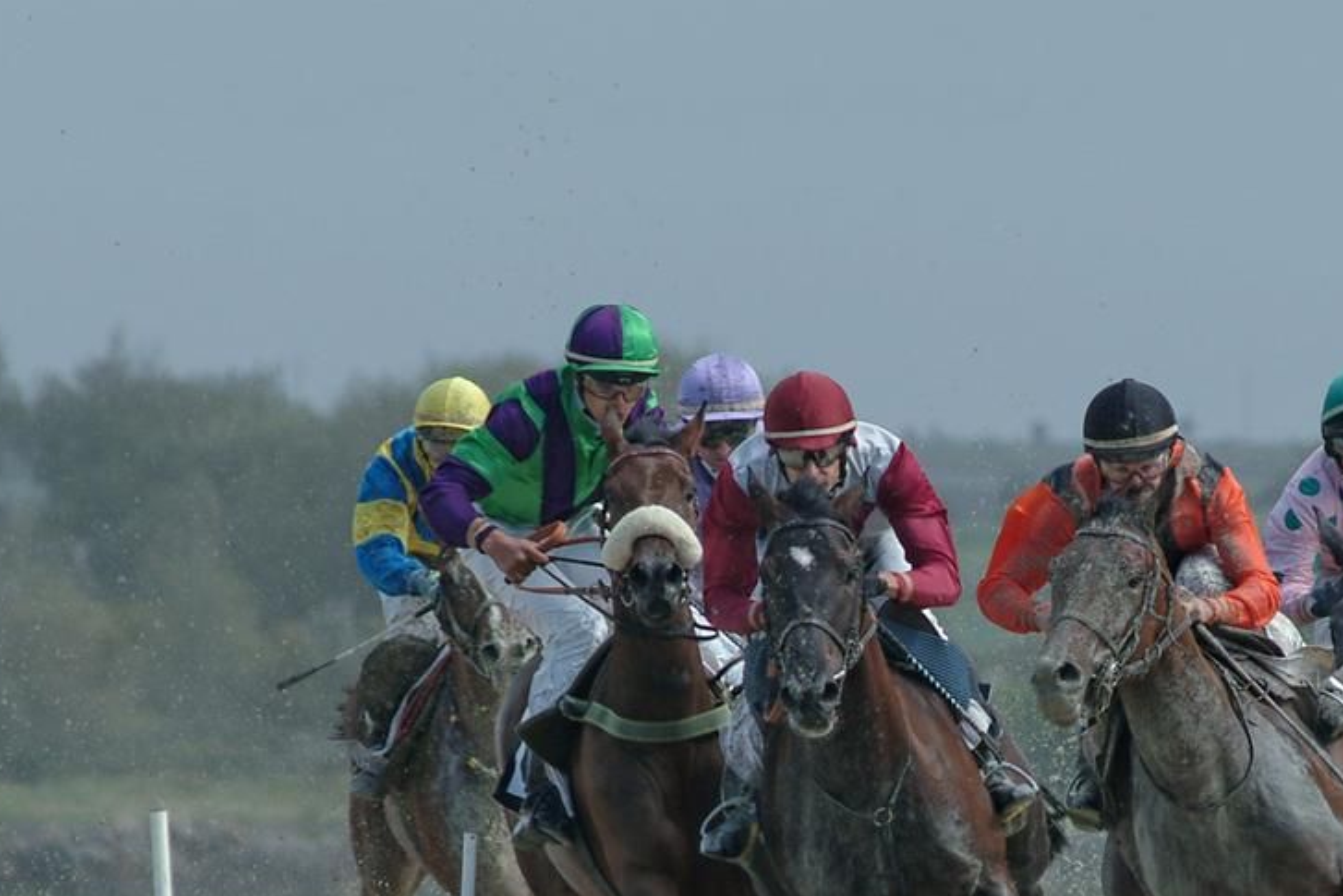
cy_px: 674
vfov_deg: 2.8
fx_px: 18469
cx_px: 1081
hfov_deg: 4.2
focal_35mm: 495
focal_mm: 200
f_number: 4.8
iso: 100
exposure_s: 1/750
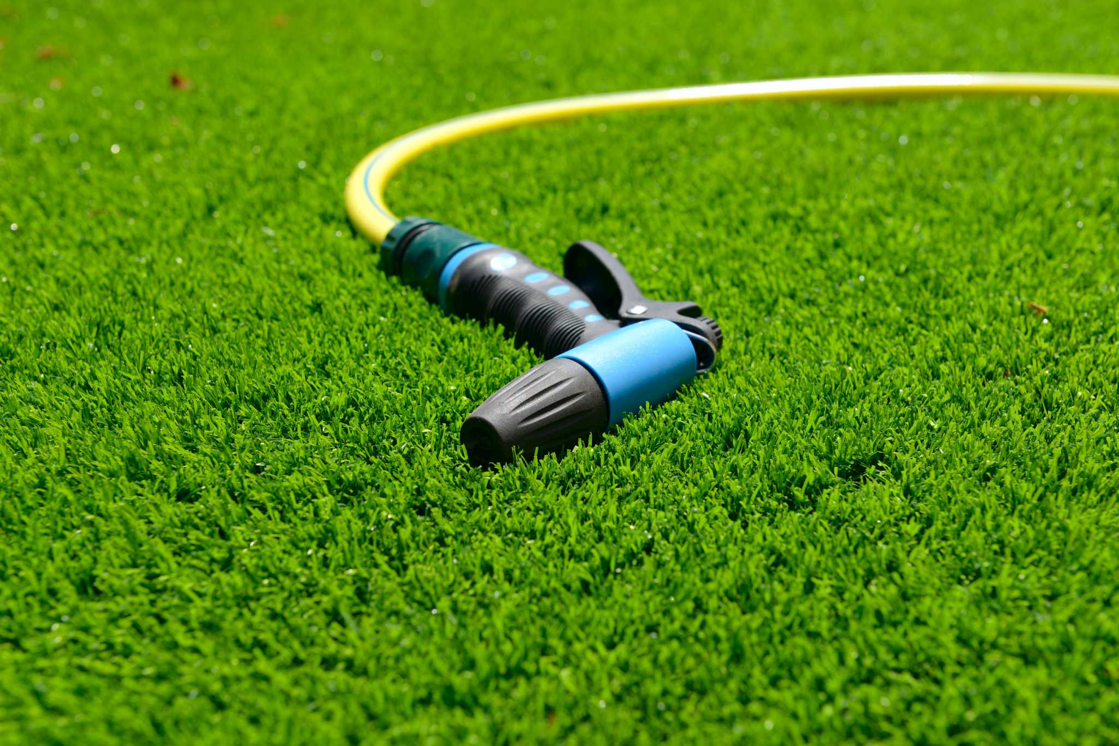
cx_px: 560
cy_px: 373
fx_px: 1927
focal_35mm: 62
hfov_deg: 32.4
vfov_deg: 21.9
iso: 100
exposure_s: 1/160
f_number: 8
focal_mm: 62
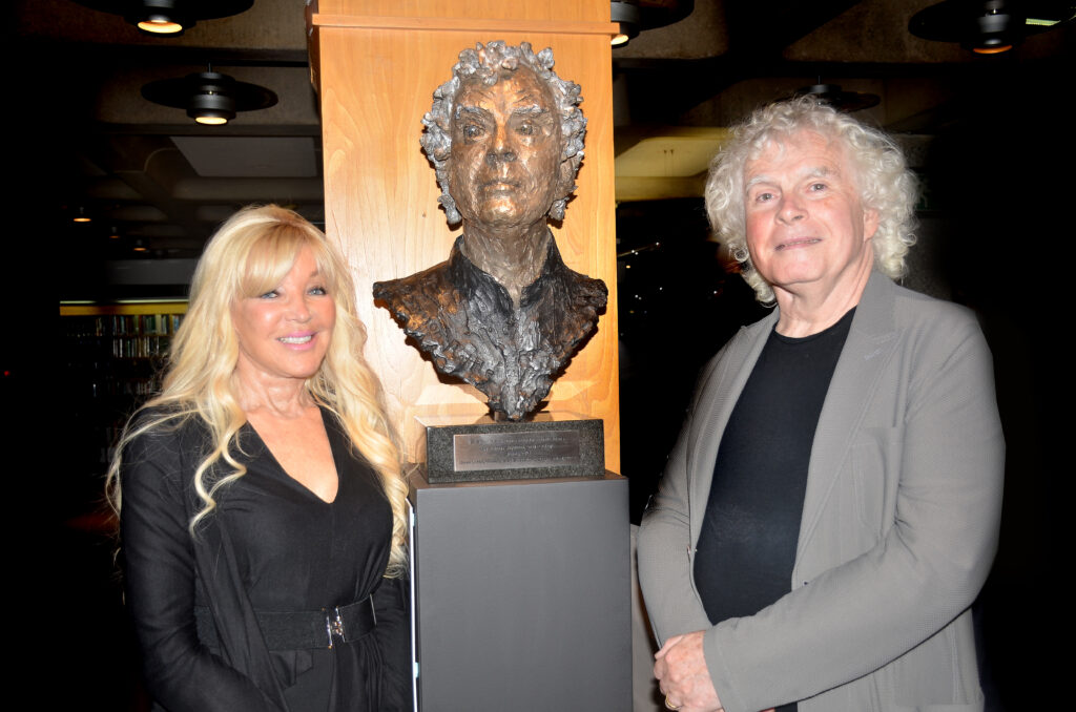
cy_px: 356
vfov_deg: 36.7
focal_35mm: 36
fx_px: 1074
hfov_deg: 53.2
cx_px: 538
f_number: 3.8
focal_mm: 24
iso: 100
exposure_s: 1/60
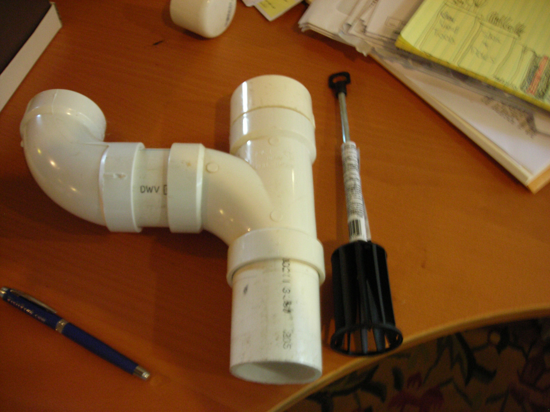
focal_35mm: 38
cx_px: 275
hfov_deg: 49.0
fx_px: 604
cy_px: 206
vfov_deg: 37.7
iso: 200
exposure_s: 1/4.2
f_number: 3.2
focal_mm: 6.3
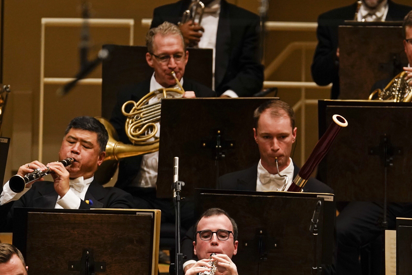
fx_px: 6042
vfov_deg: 2.6
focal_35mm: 528
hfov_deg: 3.9
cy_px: 242
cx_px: 201
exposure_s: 1/500
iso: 2000
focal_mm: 280
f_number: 4
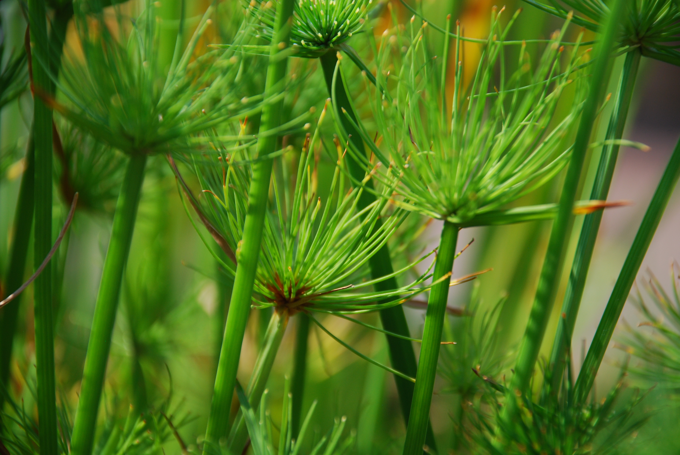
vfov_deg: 6.8
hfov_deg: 10.1
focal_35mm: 202
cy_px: 228
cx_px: 340
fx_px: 3830
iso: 220
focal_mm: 135
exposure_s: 1/125
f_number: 5.6
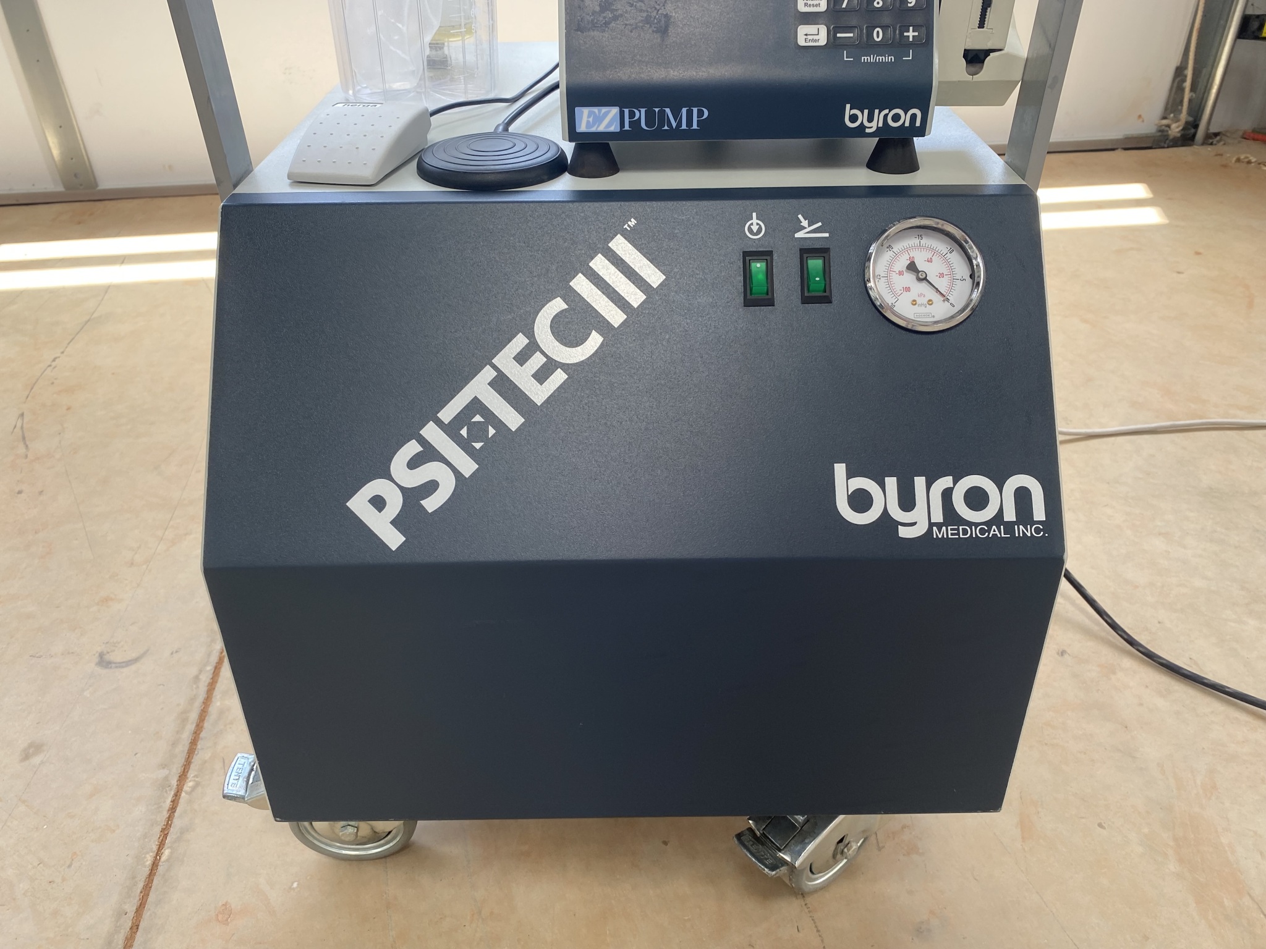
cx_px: 633
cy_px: 474
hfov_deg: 67.3
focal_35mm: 26
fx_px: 951
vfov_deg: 53.1
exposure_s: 1/121
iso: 50
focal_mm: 4.25
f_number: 1.8
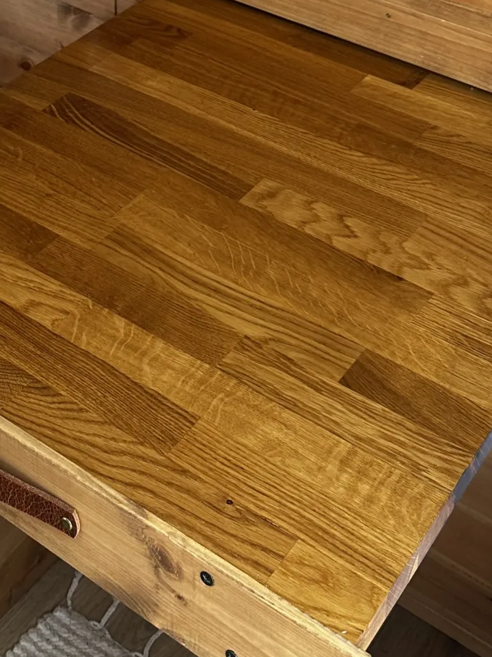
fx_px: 1213
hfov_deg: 22.9
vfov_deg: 26.4
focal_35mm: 64
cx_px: 172
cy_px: -159
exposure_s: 1/121
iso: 80
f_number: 1.78
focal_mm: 6.86
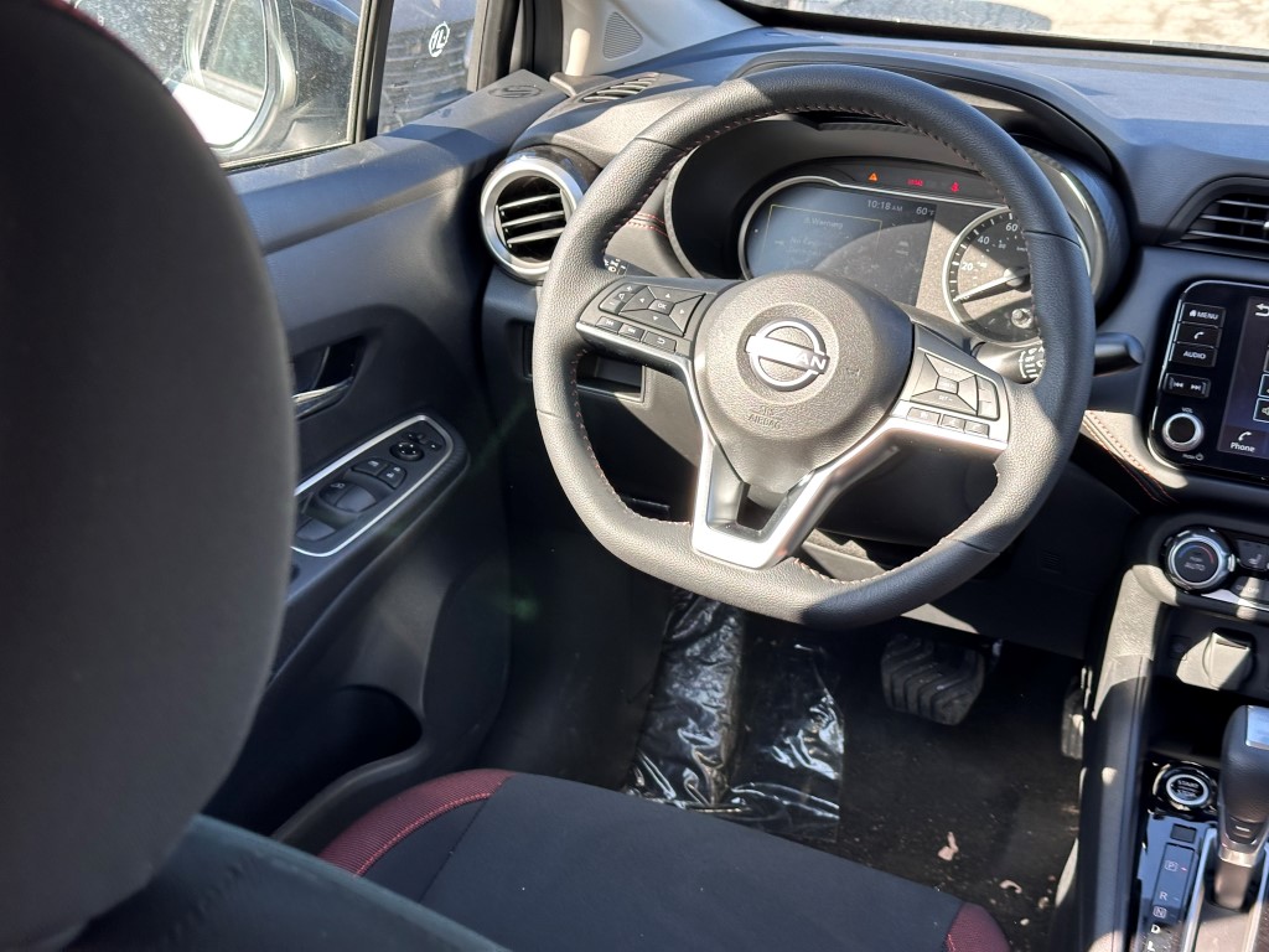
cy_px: 476
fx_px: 1760
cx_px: 634
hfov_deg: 39.7
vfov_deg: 30.3
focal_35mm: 48
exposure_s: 1/162
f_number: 1.78
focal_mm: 6.86
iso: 50
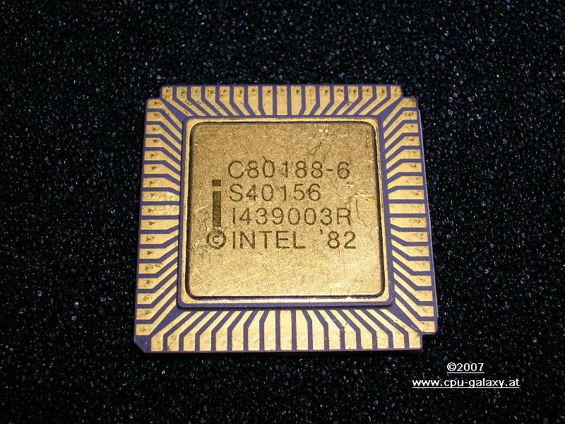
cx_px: 282
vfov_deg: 29.1
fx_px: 816
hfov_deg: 38.2
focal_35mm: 50
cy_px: 212
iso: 50
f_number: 5.6
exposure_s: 1/60.1
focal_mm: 8.4
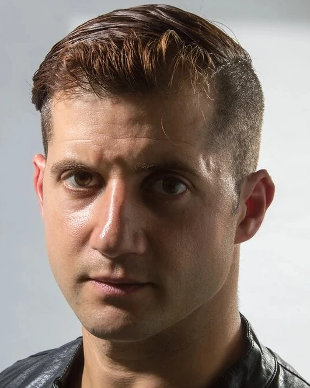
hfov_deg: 11.2
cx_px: 136
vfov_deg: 14.0
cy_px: 195
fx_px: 1580
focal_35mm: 138
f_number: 22
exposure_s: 1/160
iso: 100
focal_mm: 65
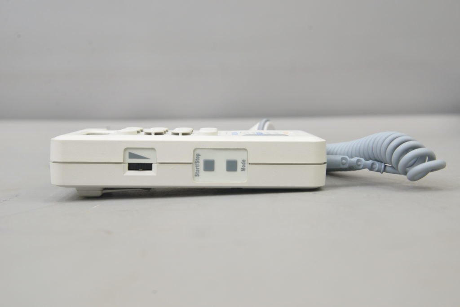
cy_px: 154
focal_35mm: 56
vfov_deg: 24.2
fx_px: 716
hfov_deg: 35.6
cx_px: 230
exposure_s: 1/80
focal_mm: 56
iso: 1600
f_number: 7.1
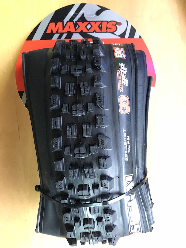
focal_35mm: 28
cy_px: 124
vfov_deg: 63.4
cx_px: 93
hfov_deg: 49.7
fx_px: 201
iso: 320
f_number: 1.8
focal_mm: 3.99
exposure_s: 1/4
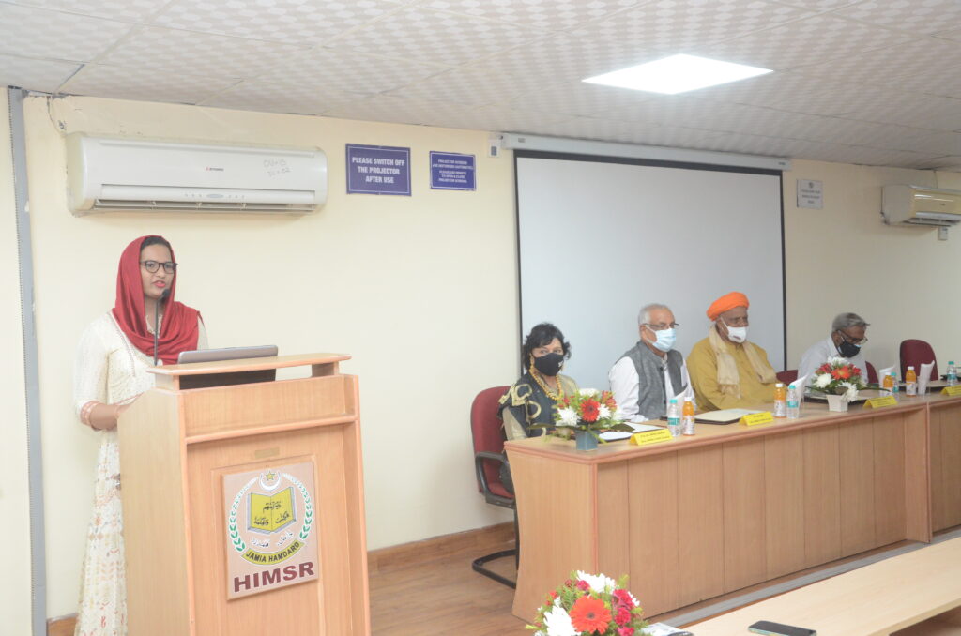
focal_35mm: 38
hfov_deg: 51.4
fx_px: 999
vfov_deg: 35.3
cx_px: 480
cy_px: 318
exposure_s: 1/100
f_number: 7.1
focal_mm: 25
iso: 2500
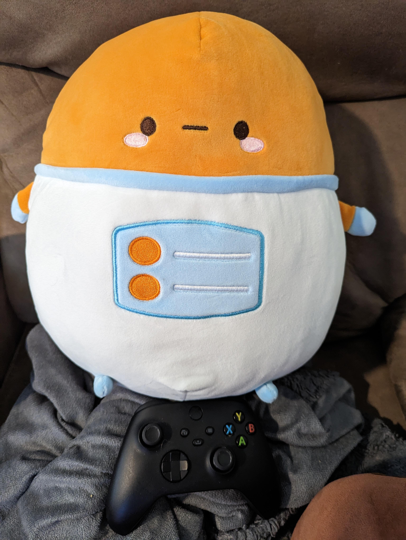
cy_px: 270
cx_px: 203
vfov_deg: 71.5
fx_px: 374
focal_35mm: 24
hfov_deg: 56.9
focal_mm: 6.81
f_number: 1.85
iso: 599
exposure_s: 1/30
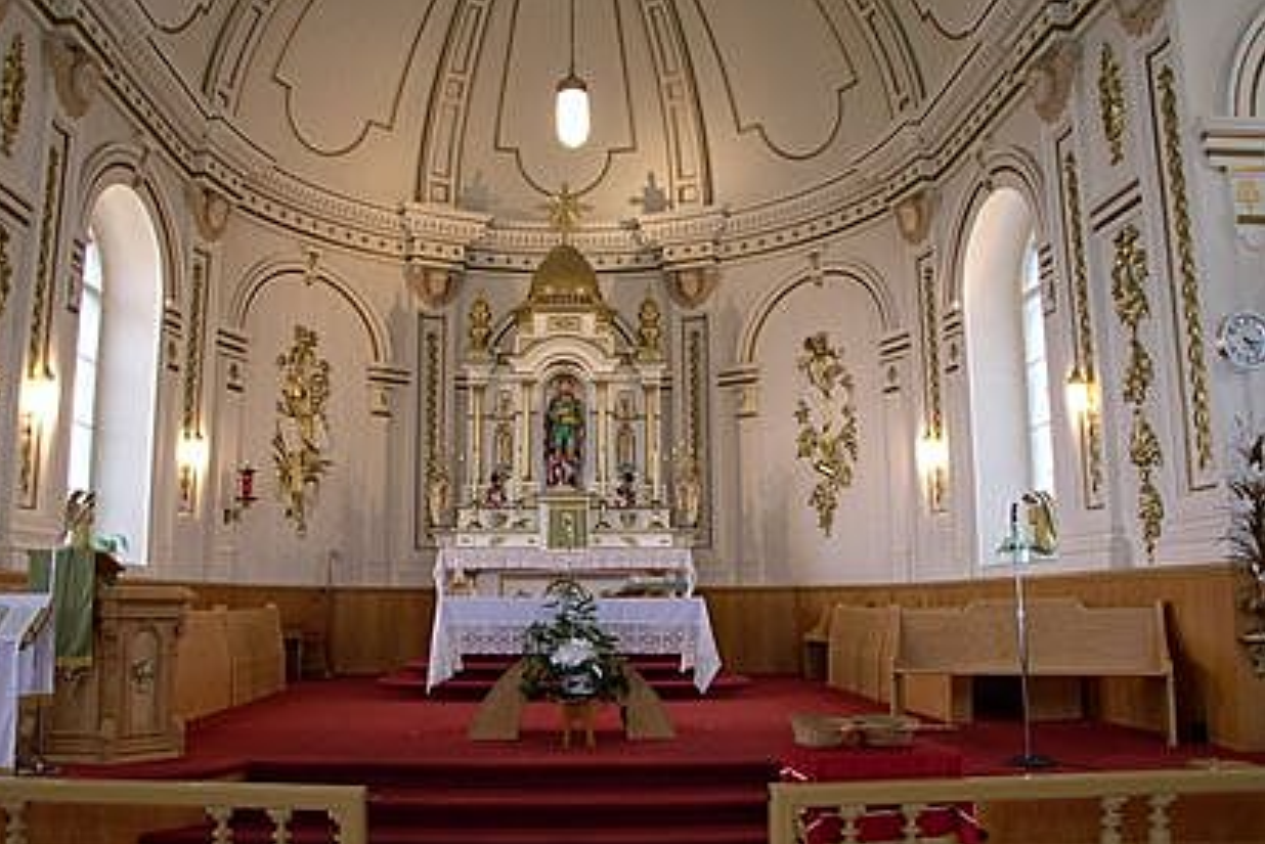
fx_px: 1547
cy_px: 448
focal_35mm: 44
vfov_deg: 30.5
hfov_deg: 44.4
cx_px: 563
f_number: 2.8
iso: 100
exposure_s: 1/16.3
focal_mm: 8
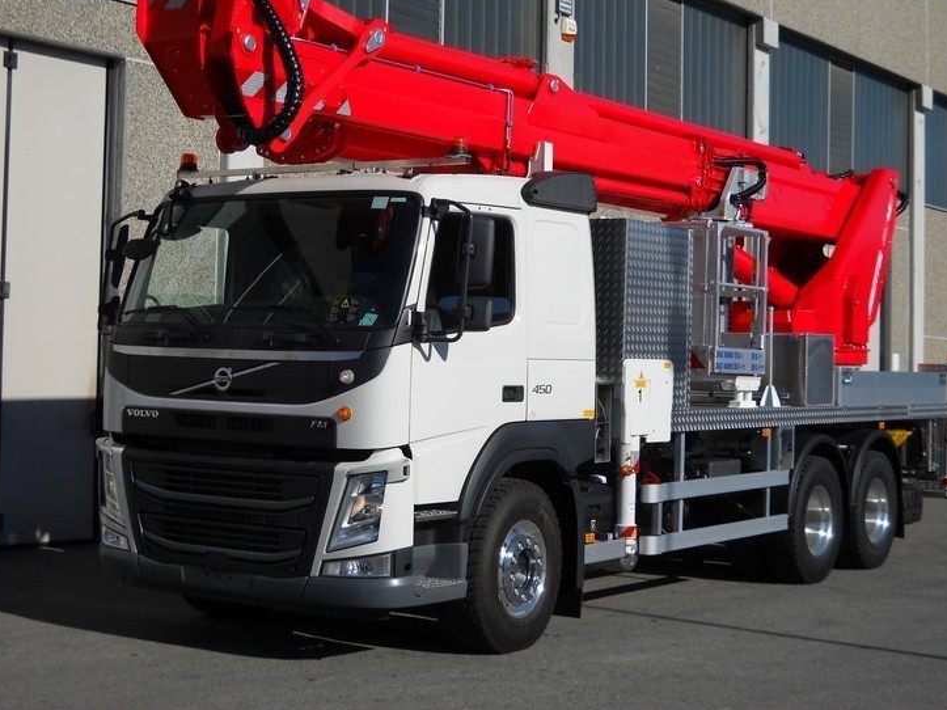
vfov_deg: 23.6
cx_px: 494
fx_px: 1696
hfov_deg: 31.2
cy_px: 320
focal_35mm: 62
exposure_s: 1/458
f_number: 6.4
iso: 64
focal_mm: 9.24
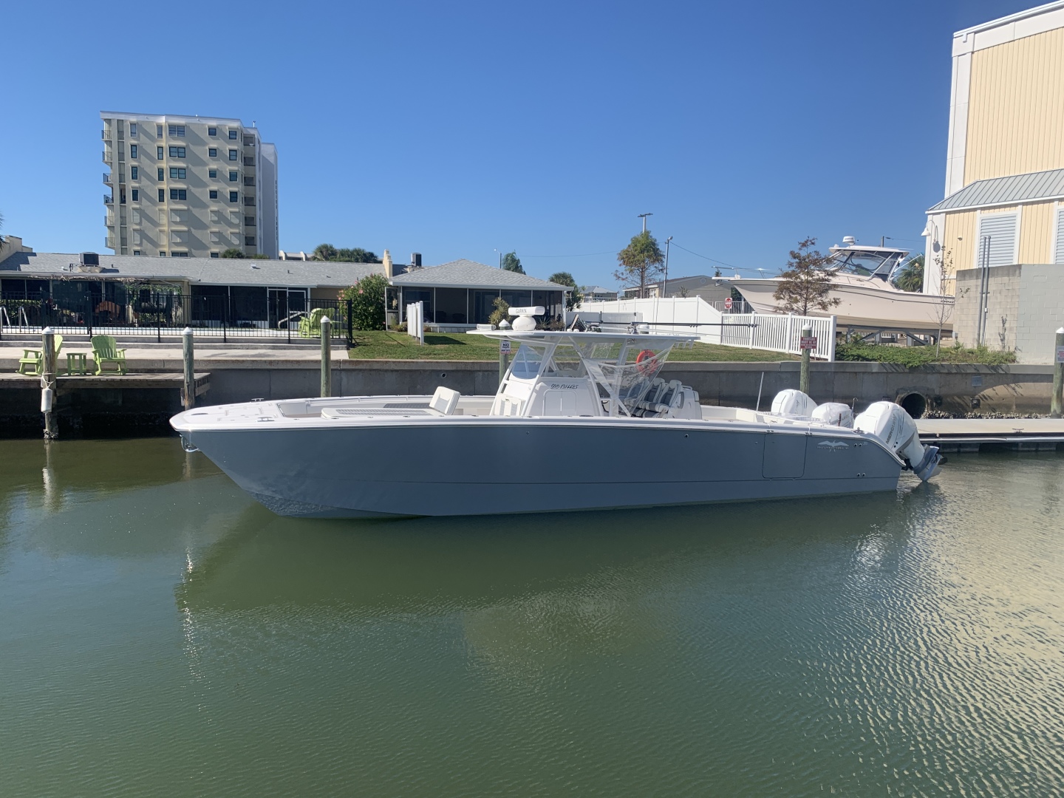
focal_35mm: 26
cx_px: 532
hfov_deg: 67.3
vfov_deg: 53.1
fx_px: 799
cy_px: 399
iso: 25
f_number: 1.8
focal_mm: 4.25
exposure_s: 1/2545
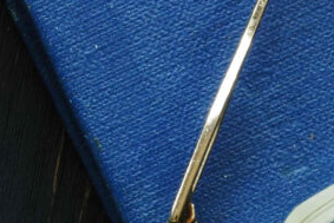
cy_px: 572
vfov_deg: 5.4
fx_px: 2265
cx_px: -99
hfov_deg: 8.3
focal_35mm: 244
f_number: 20
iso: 200
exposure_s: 1/4
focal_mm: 30
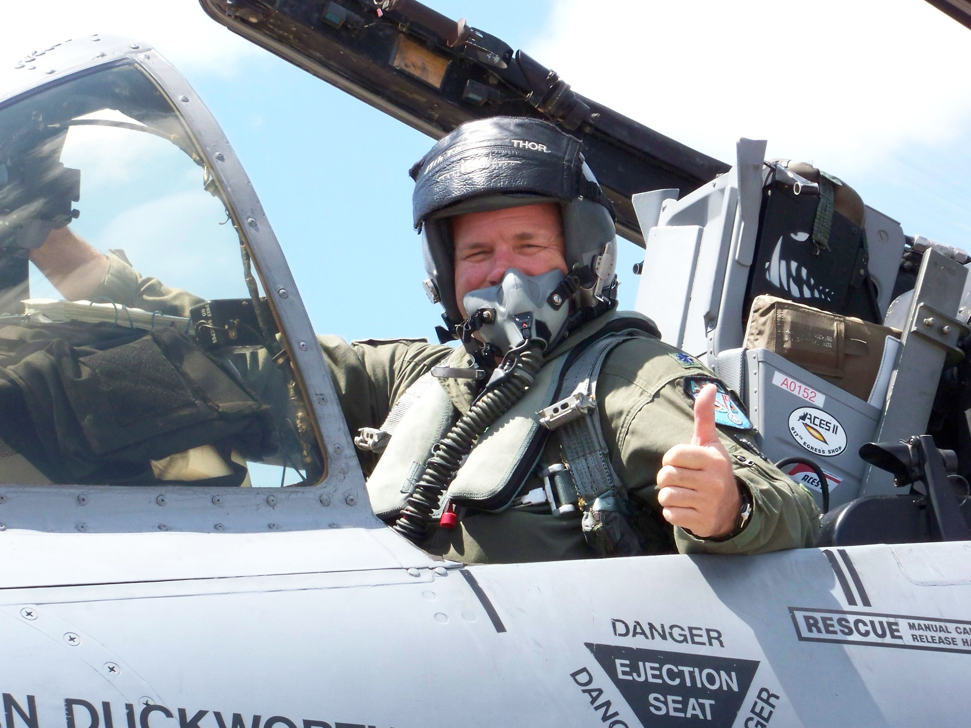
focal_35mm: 184
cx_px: 486
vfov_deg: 8.1
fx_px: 5161
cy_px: 364
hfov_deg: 10.7
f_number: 8
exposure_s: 1/250
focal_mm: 29.3
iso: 200
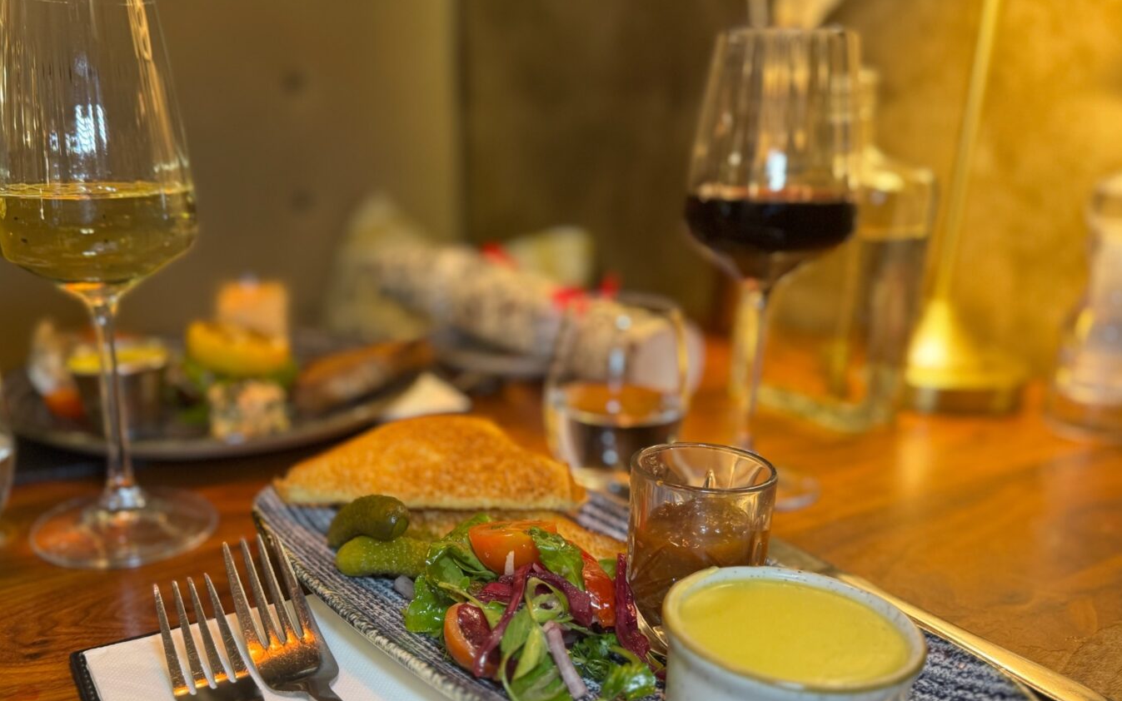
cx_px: 492
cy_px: 423
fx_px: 887
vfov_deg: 42.9
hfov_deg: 64.4
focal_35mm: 29
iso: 200
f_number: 1.78
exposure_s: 1/50
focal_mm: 6.76
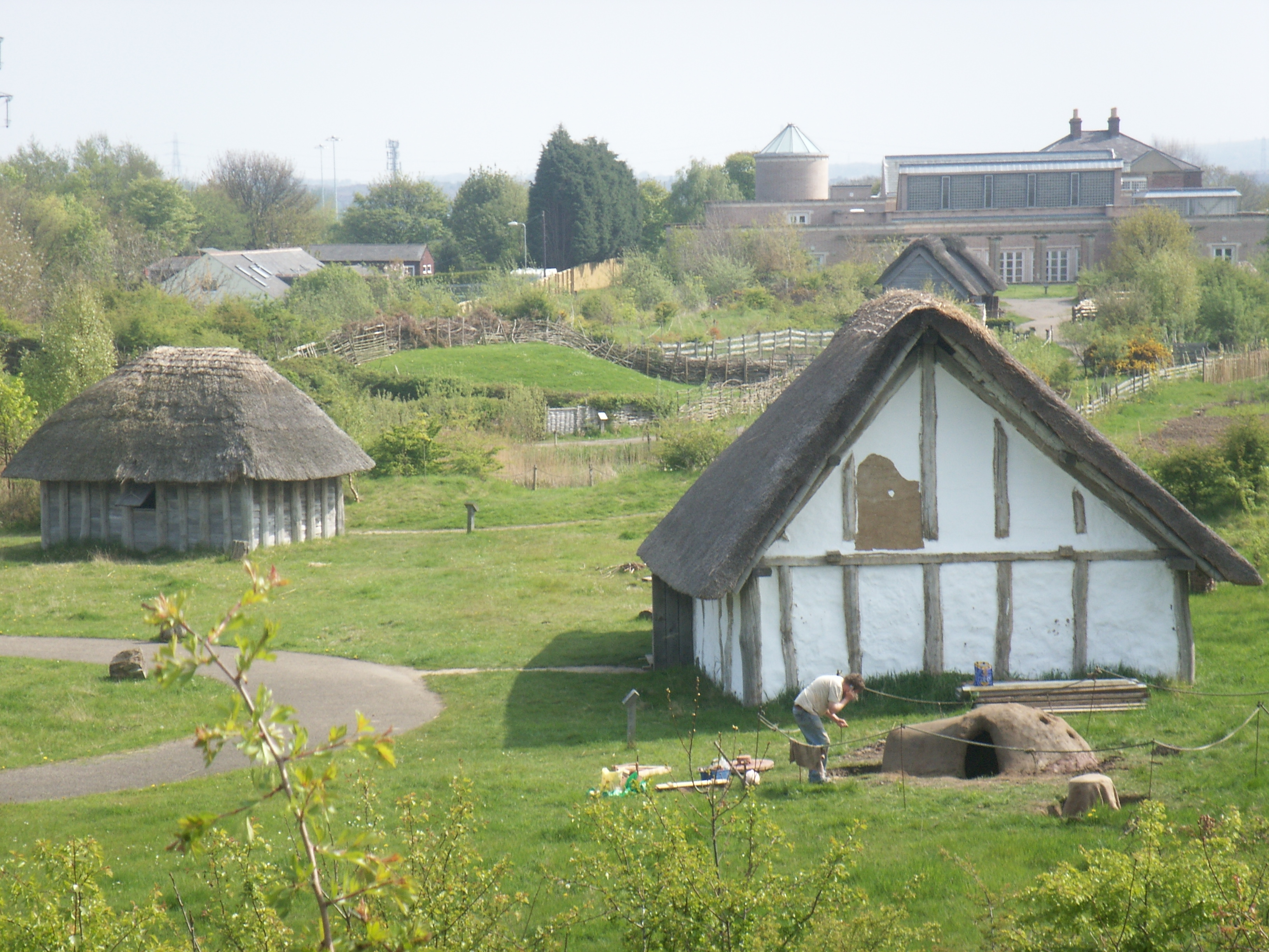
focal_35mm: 111
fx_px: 4069
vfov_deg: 13.3
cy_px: 476
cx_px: 634
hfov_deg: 17.7
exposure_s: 1/125
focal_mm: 23.1
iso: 50
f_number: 8
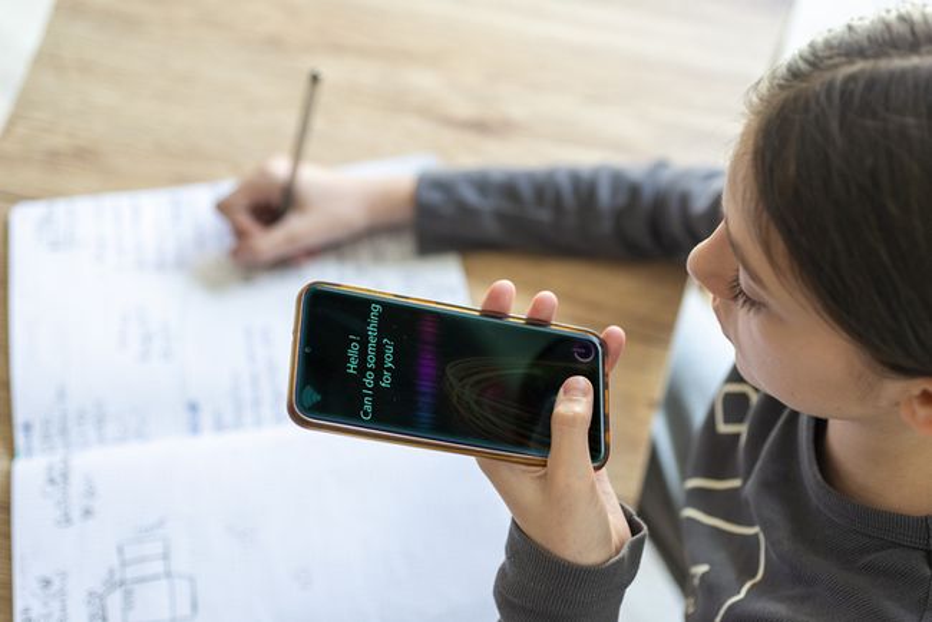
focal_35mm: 60
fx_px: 1554
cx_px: 466
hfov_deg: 33.4
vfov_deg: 22.6
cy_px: 311
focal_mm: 60
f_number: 4
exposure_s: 1/200
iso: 640
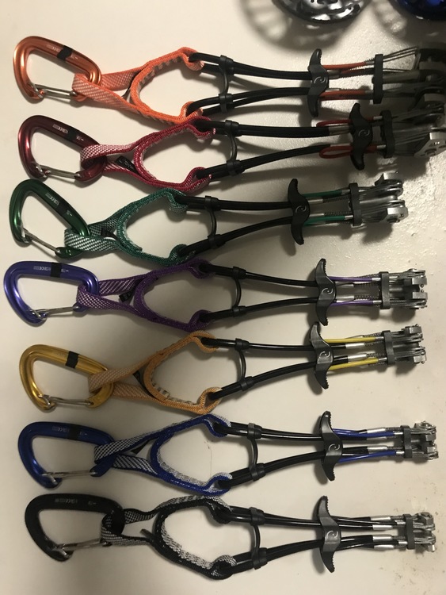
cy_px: 298
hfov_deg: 49.8
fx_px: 481
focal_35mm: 28
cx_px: 223
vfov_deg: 63.4
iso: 100
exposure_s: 1/7
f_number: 1.8
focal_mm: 3.99
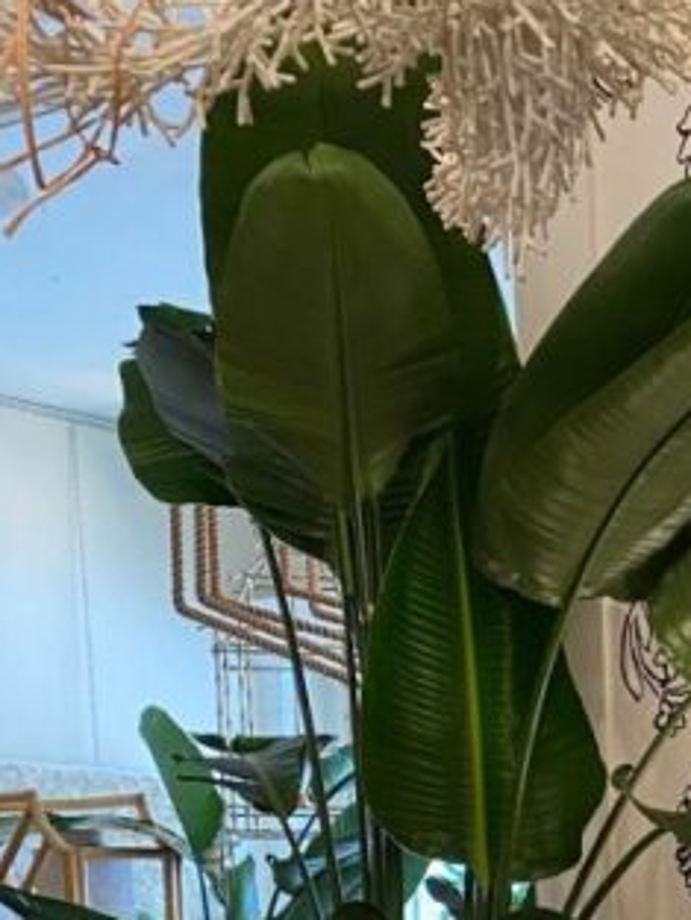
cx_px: 1076
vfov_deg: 20.9
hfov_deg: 15.8
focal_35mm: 85
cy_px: 1208
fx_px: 2261
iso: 125
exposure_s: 1/60
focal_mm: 4.25
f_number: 1.8
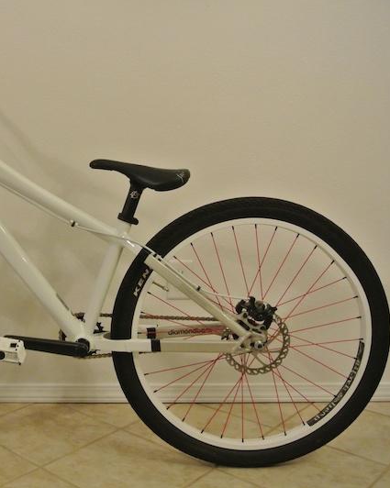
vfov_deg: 44.8
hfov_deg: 34.5
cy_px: 244
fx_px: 592
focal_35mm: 41
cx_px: 43
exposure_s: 1/30
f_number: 3.5
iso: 1250
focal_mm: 11
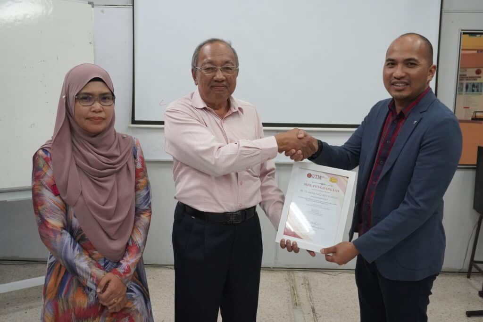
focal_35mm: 33
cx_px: 242
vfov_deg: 40.0
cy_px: 161
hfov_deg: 57.2
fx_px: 443
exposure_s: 1/160
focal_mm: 22
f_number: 4
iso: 3200
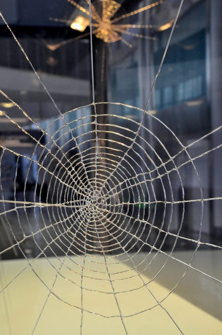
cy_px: 168
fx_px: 696
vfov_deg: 27.0
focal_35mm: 75
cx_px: 111
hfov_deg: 18.1
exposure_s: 1/80
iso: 800
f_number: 7.1
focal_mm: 50
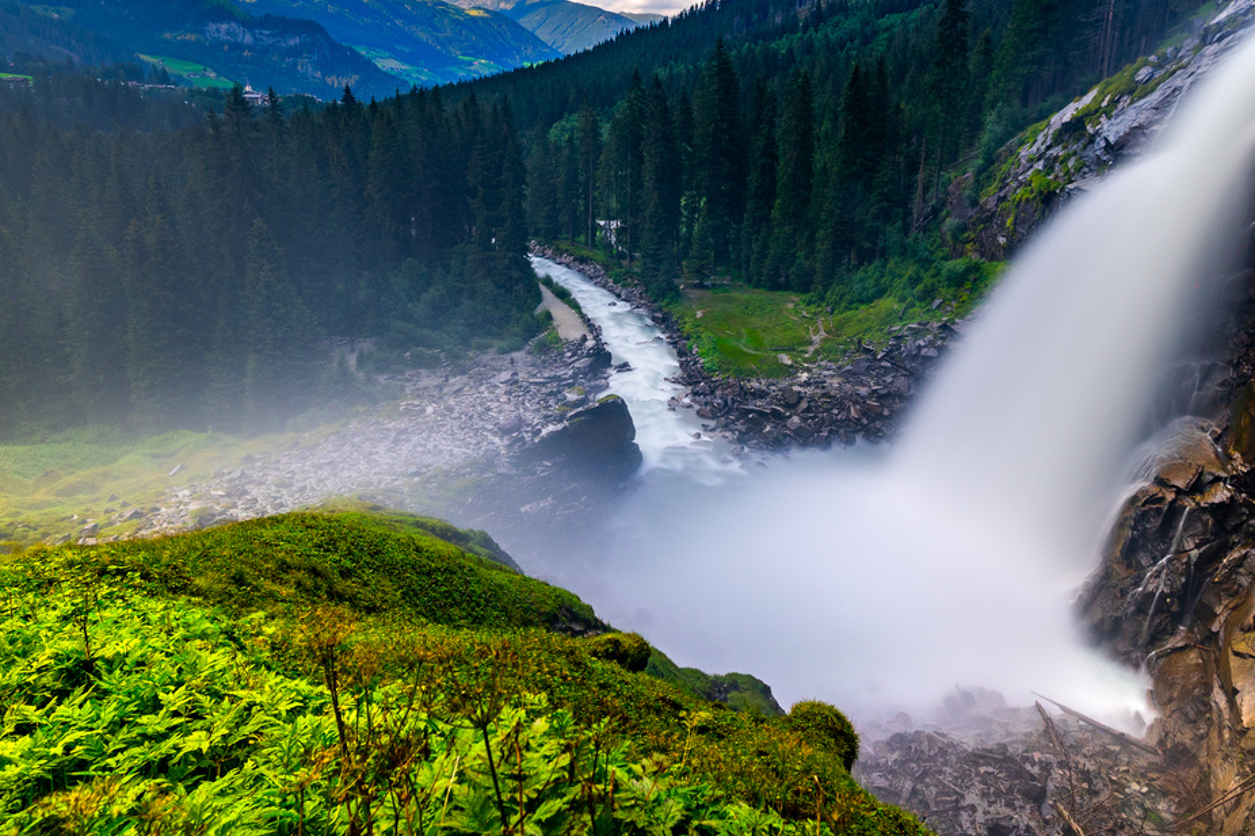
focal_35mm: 21
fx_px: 732
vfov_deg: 58.6
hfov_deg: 81.0
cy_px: 308
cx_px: 686
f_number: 7.1
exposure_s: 30
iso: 100
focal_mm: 12
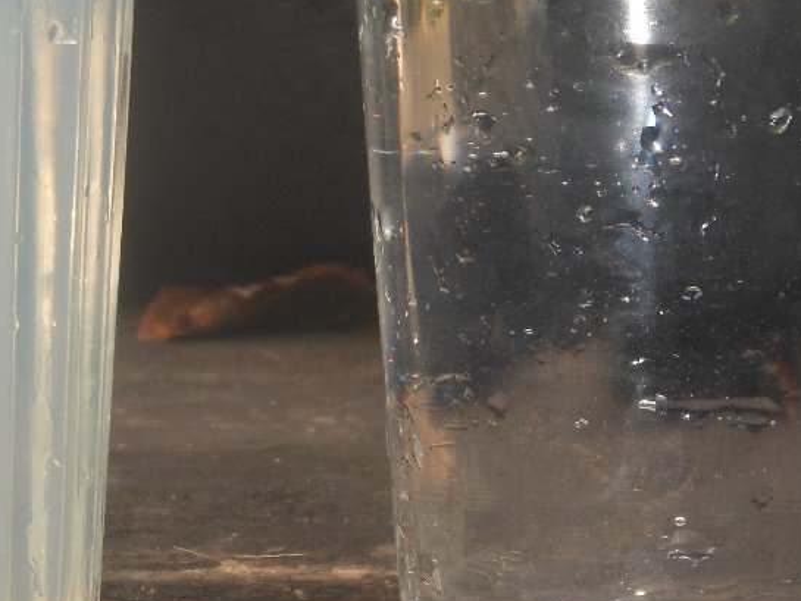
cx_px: 185
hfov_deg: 12.7
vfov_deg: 9.6
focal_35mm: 155
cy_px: 314
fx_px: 3587
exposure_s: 1/60
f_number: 4.3
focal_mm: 11.7
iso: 80
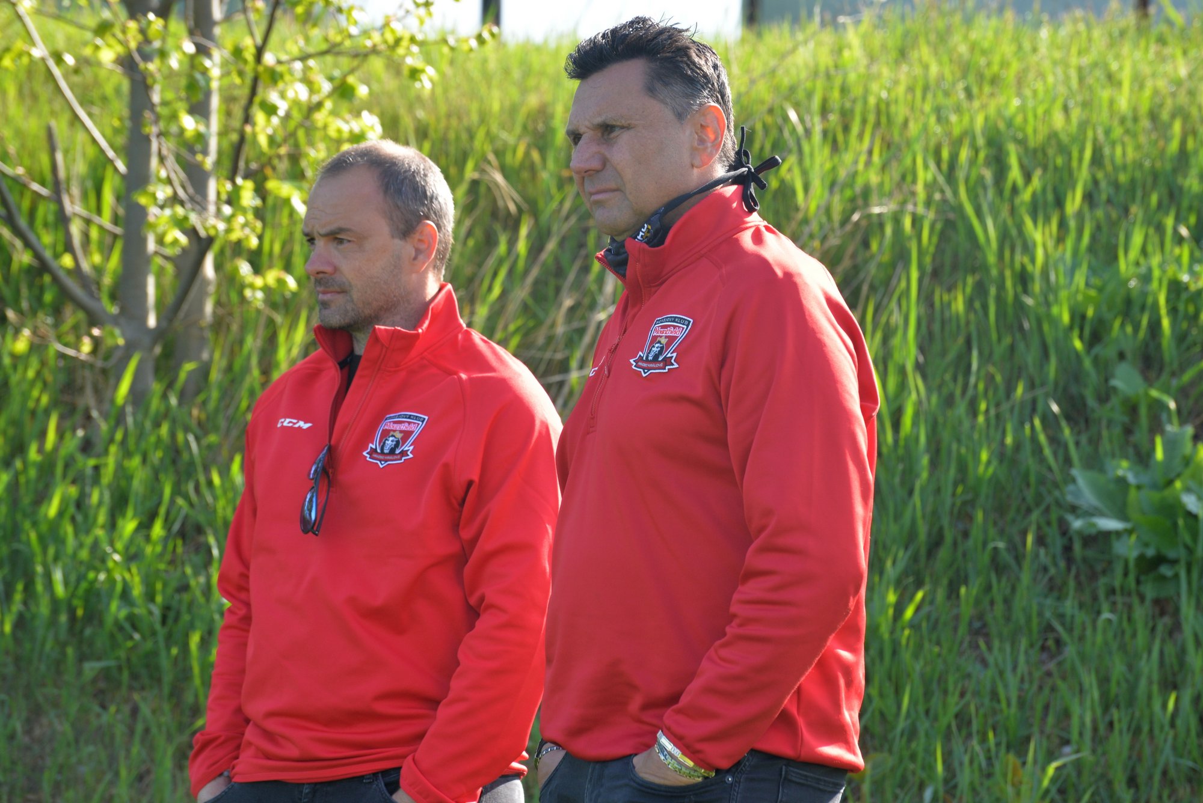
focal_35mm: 220
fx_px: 7356
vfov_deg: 6.3
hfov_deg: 9.3
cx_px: 602
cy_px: 402
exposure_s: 1/400
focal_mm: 220
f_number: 8
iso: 500
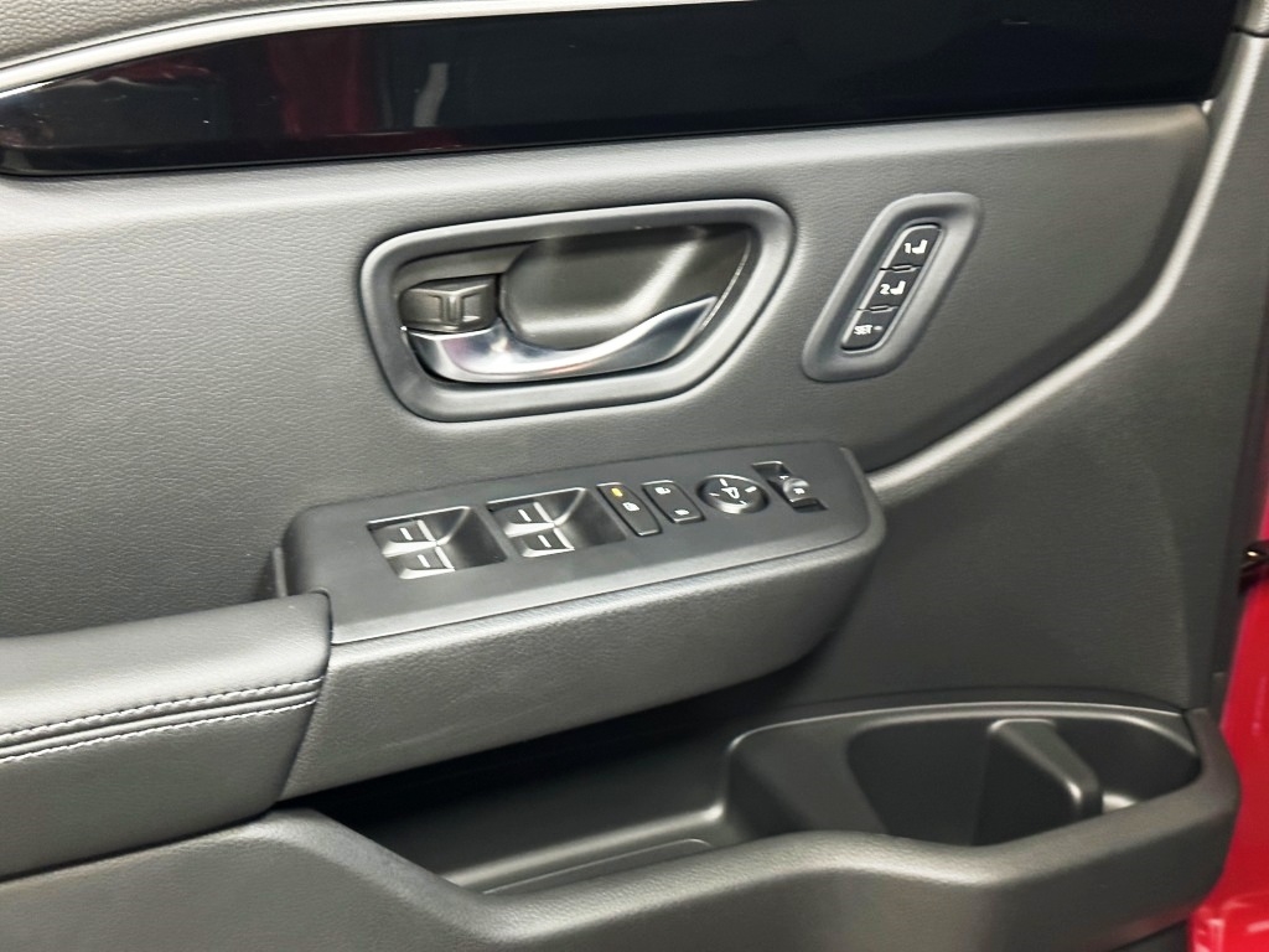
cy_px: 476
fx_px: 1760
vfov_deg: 30.3
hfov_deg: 39.7
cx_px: 634
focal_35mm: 48
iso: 640
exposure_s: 1/24
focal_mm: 6.86
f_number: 1.78
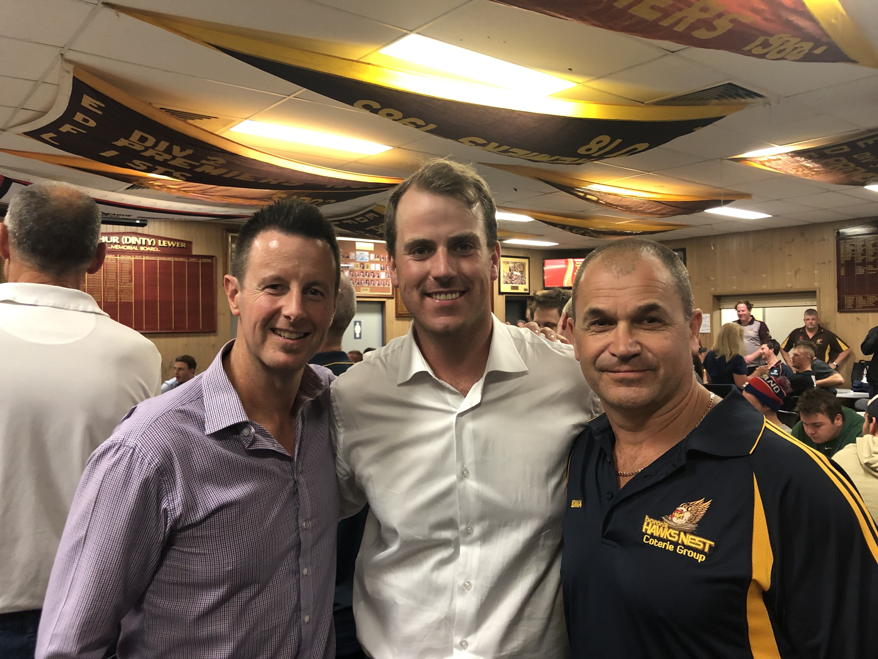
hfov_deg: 63.4
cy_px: 330
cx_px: 439
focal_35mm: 28
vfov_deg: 49.7
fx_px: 710
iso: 80
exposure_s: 1/17
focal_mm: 3.99
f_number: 1.8
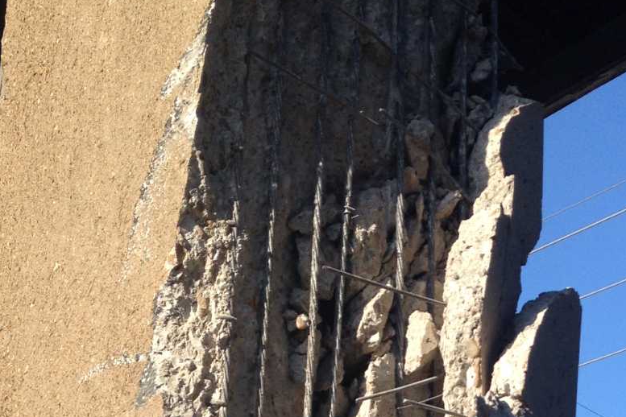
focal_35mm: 96
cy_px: 686
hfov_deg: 21.2
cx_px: 398
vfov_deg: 13.2
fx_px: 1669
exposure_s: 1/905
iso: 50
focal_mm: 4.28
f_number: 2.4
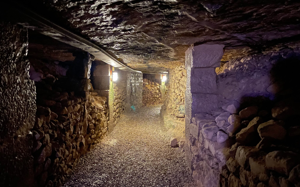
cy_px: 93
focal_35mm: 28
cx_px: 149
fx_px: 229
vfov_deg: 44.5
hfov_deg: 66.5
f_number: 1.6
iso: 1250
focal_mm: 4.2
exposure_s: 1/4
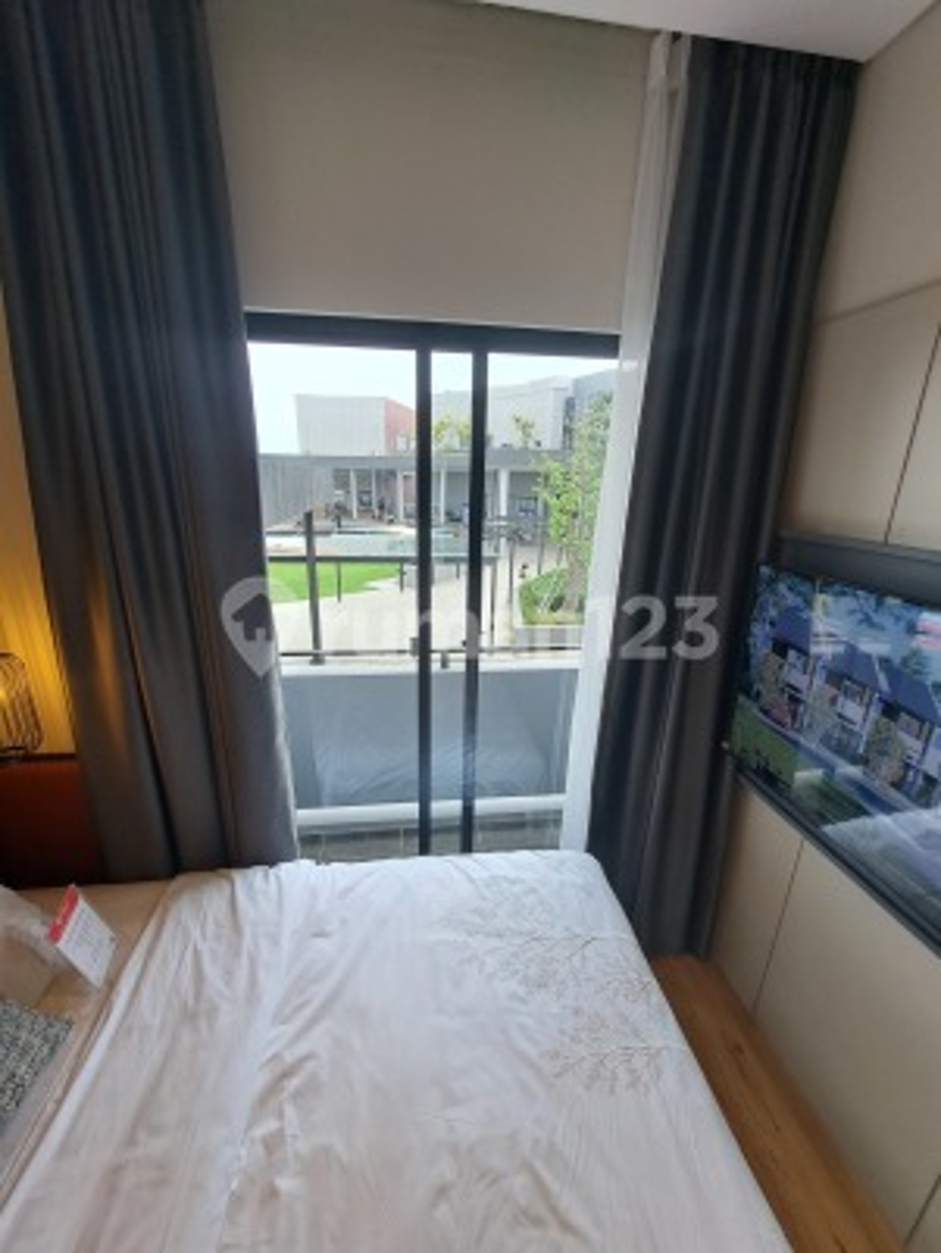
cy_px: 626
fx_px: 471
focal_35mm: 13
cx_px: 470
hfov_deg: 89.9
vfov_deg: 106.2
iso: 50
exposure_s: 1/100
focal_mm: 1.74
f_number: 2.2
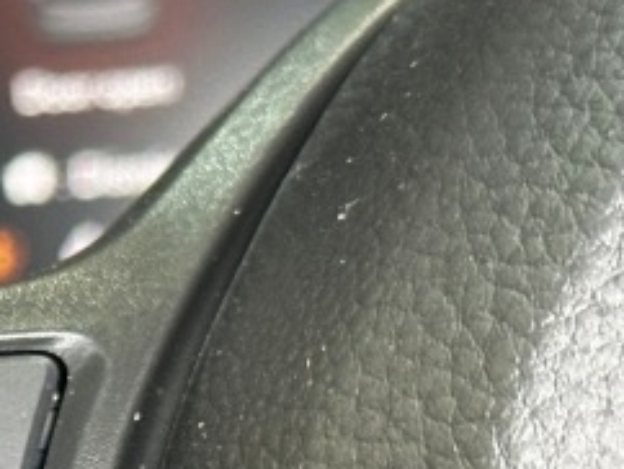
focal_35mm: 203
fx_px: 3663
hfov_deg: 9.4
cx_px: -356
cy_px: 667
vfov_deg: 7.2
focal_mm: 6.86
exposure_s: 1/40
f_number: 1.78
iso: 320
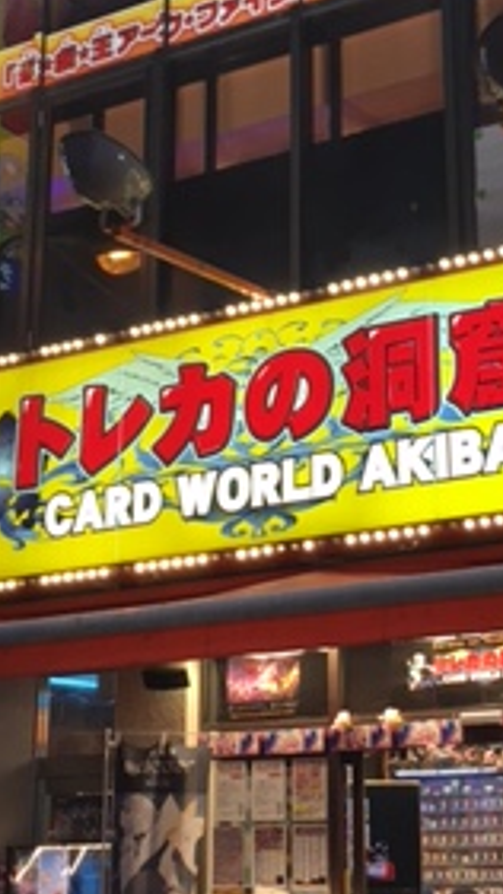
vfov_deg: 29.0
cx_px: 369
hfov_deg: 16.7
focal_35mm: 72
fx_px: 1708
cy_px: 251
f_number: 2.2
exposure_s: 1/40
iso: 25
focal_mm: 4.15
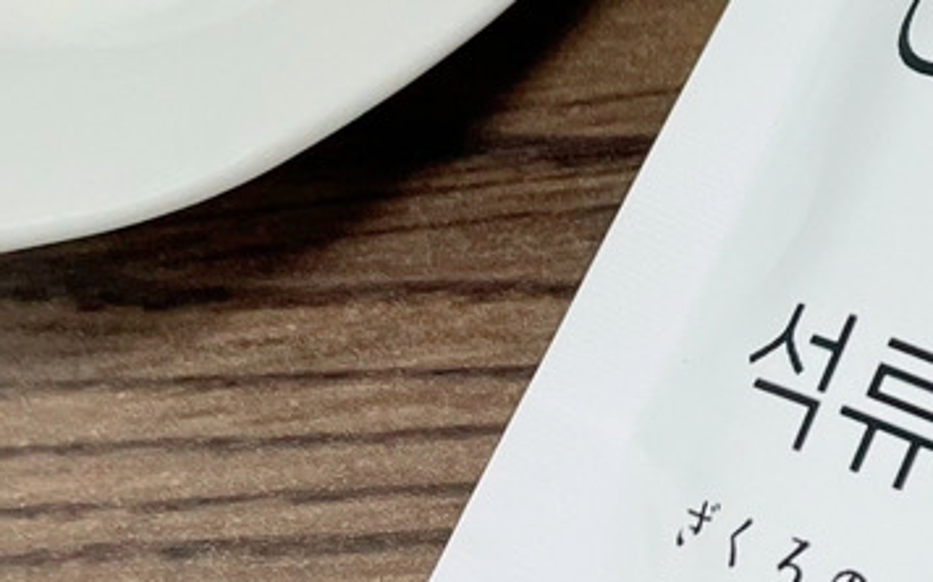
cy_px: -204
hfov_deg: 20.7
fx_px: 2363
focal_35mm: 93
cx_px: 1143
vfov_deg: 13.5
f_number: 1.6
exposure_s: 1/100
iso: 125
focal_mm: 4.2
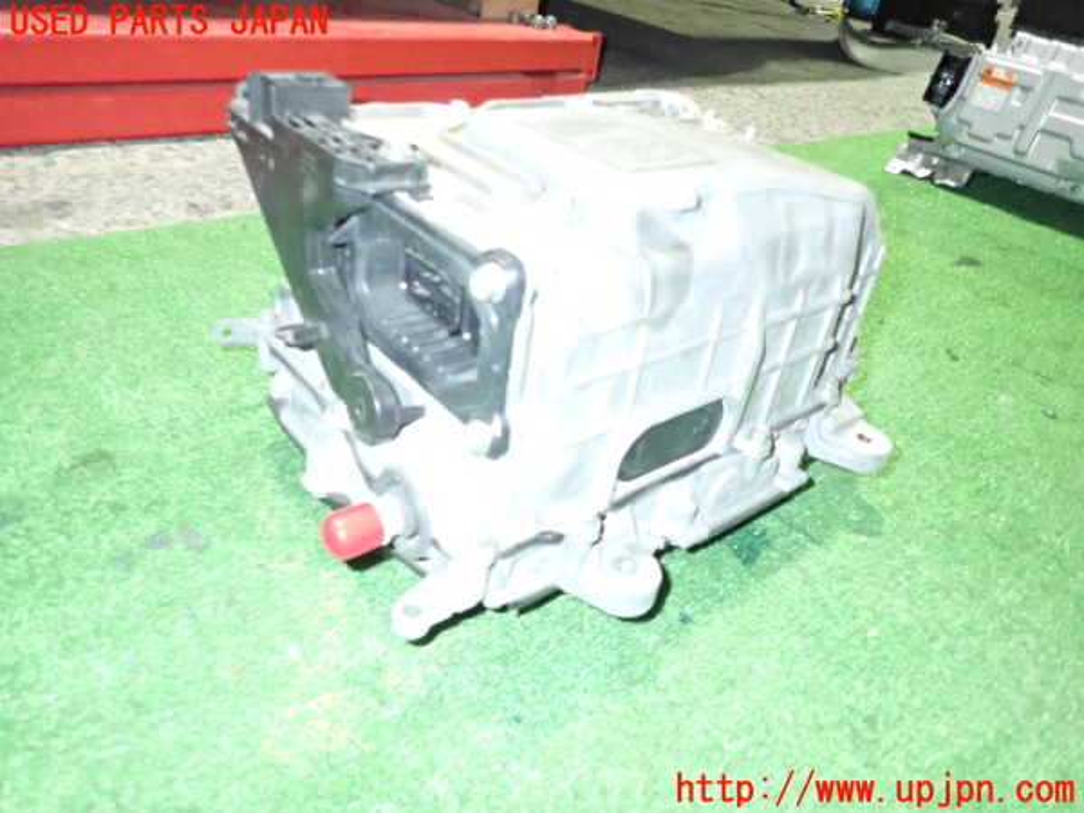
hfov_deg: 69.4
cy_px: 406
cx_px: 542
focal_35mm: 25
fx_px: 783
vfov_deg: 54.9
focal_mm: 4.5
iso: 3200
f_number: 2
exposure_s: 1/125
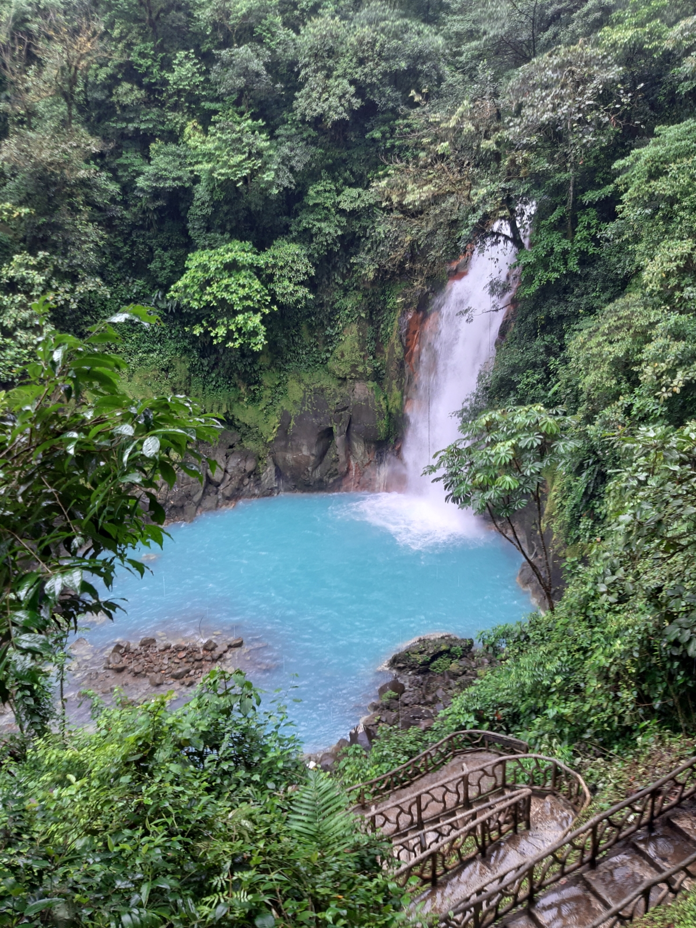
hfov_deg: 51.4
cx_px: 348
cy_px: 464
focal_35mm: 27
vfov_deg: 65.3
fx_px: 724
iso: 100
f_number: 1.7
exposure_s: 1/60
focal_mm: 3.93
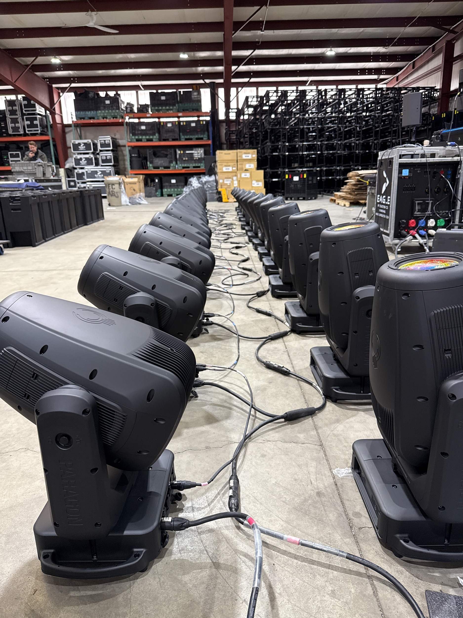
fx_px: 428
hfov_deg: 56.8
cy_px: 309
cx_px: 232
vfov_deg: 71.6
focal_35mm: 24
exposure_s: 1/117
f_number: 1.78
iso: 200
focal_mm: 6.76
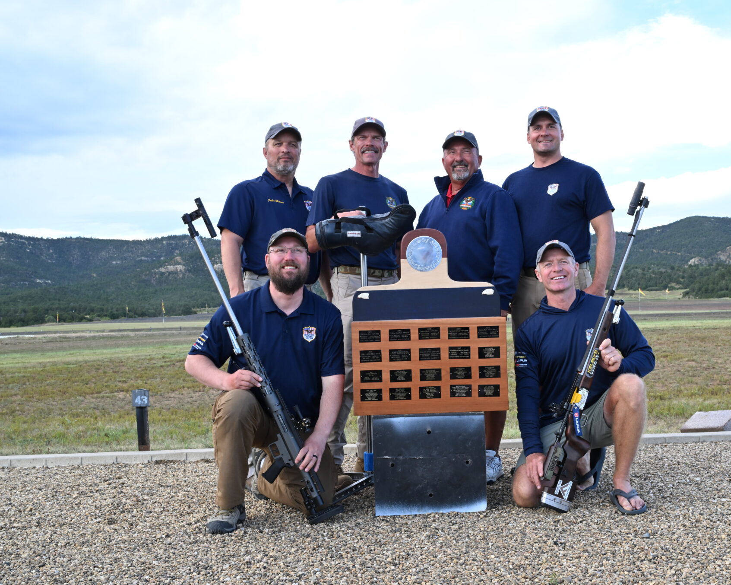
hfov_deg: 43.7
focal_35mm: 42
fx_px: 909
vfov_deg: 35.7
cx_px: 425
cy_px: 291
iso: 720
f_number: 18
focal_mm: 37
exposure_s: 1/40
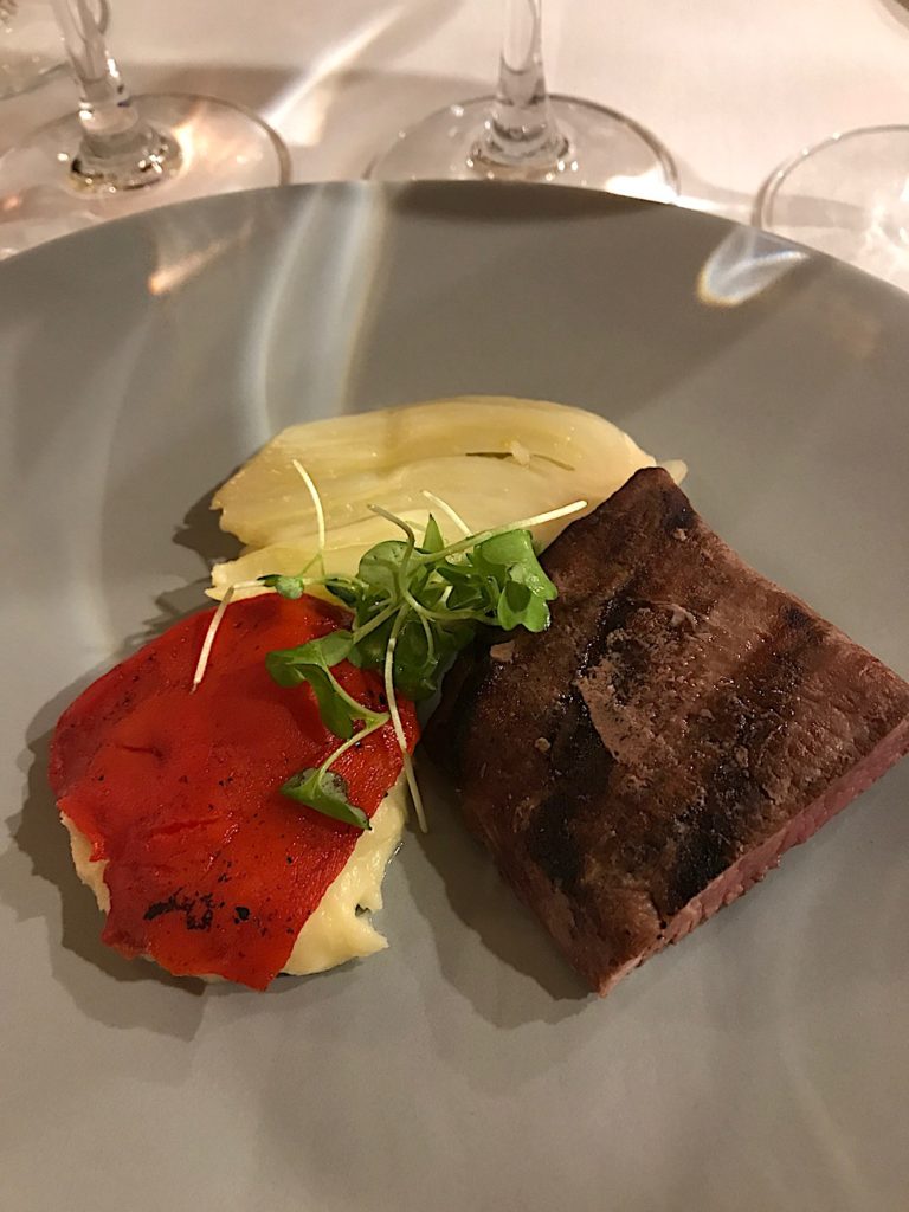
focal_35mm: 28
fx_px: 980
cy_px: 606
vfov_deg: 63.4
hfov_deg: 49.7
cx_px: 454
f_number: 1.8
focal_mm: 3.99
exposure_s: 1/7
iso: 80
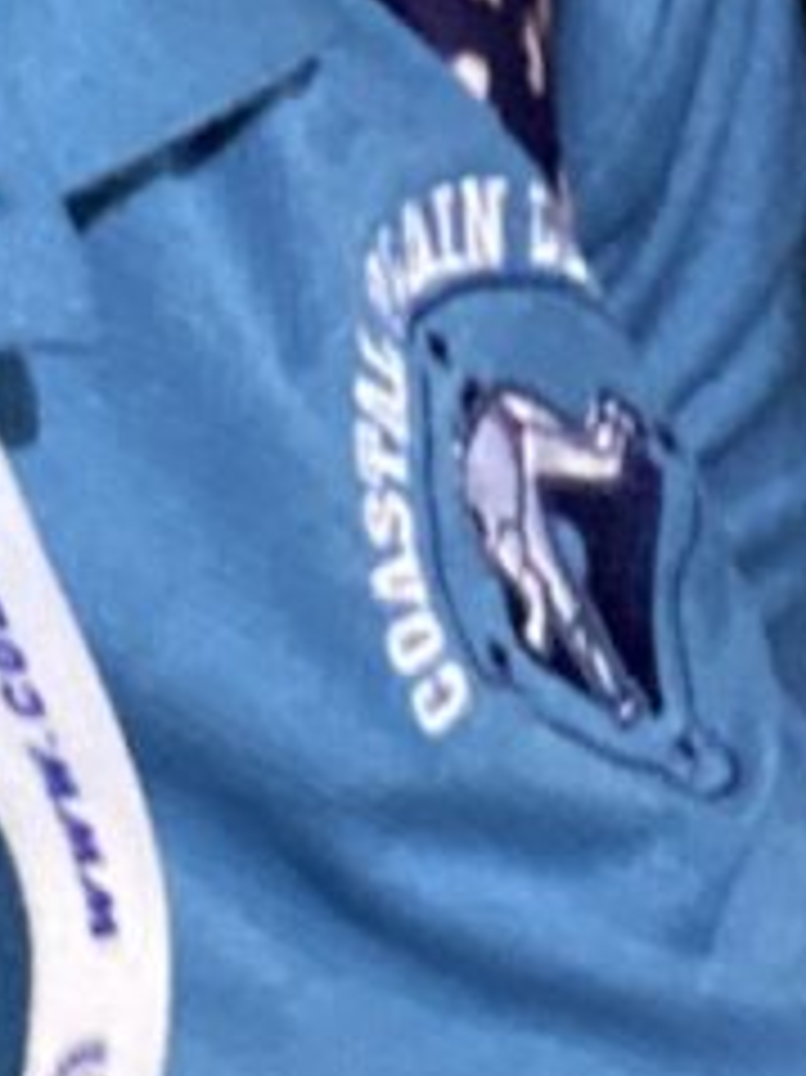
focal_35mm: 193
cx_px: 441
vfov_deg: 9.7
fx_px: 5997
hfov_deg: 7.7
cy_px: -909
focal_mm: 2.71
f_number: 2.2
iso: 400
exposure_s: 1/30
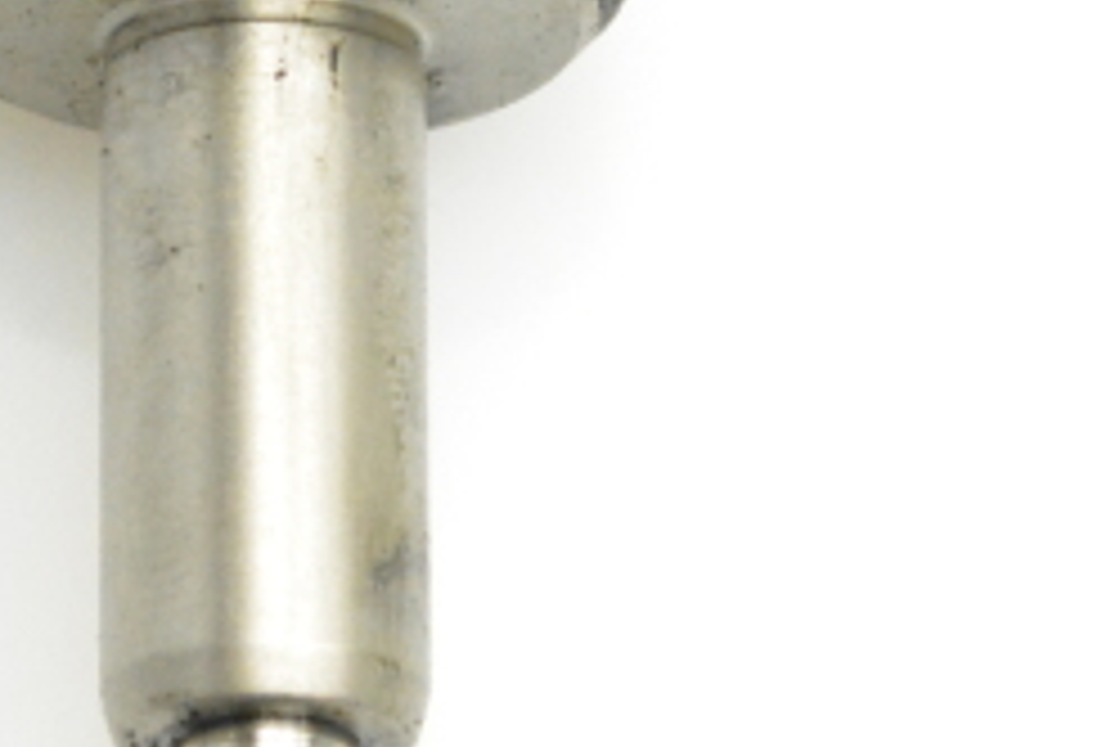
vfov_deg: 4.0
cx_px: 229
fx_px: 10548
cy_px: -418
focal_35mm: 339
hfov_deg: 6.1
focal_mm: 55
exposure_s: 1/320
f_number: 11
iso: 6400
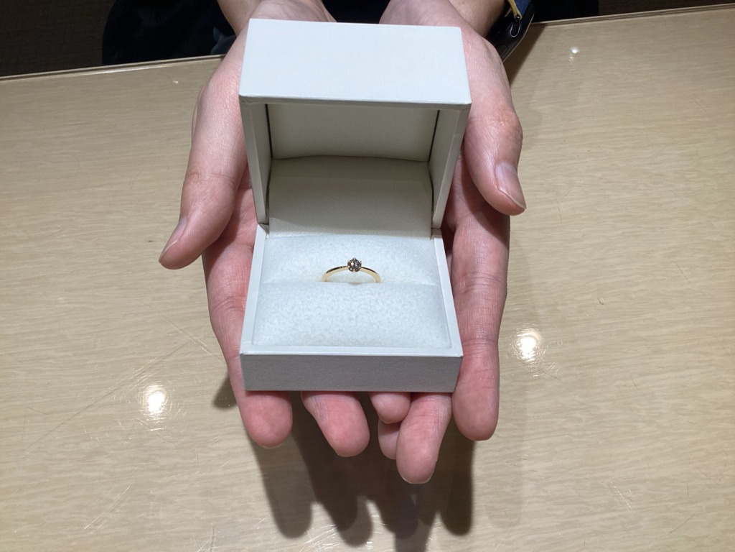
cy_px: 276
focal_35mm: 31
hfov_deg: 58.4
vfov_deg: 45.4
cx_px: 368
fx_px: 658
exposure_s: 1/120
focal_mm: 3.3
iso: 40
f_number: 2.4
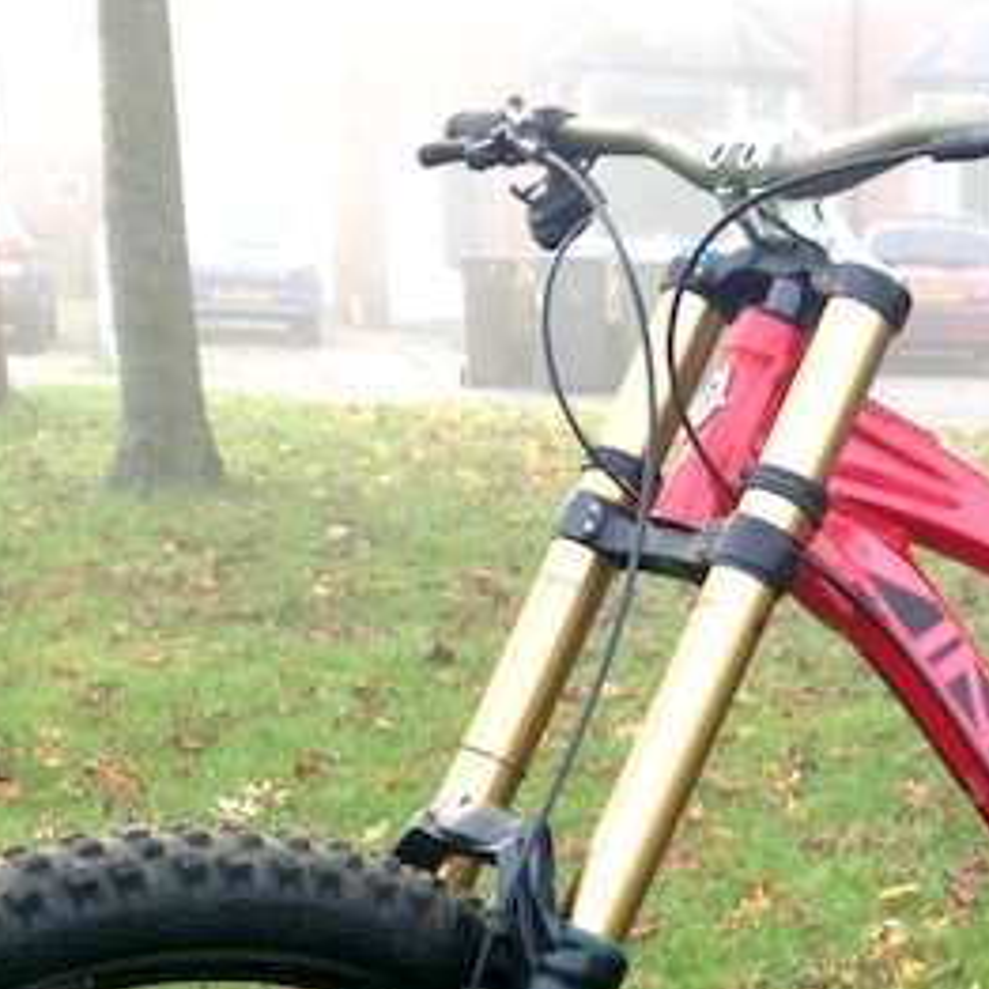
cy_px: 1034
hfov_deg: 18.8
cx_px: 1064
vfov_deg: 18.9
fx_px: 2877
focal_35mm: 89
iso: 50
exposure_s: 1/30
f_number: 2.4
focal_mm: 4.12
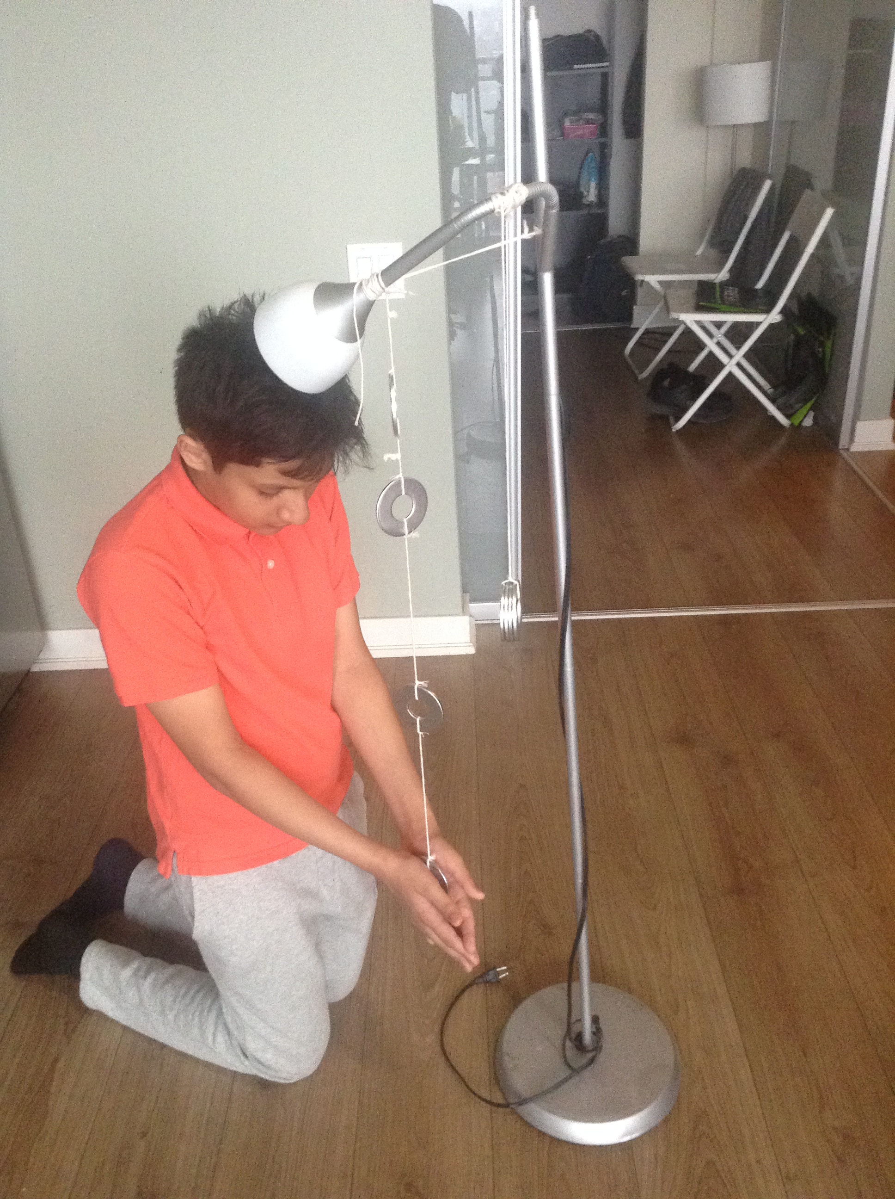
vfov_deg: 55.4
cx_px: 448
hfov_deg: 42.8
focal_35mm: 33
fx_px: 1141
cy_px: 600
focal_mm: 3.3
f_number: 2.4
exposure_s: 1/24
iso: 200
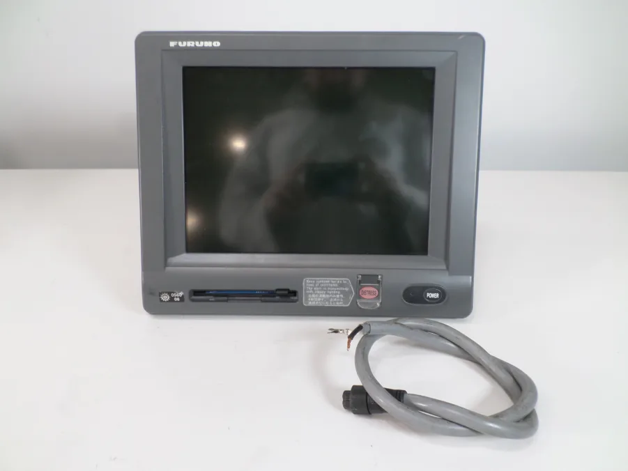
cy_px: 236
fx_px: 454
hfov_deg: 69.4
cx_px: 314
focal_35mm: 25
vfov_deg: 54.9
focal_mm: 4.5
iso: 80
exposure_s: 1/30
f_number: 2.5
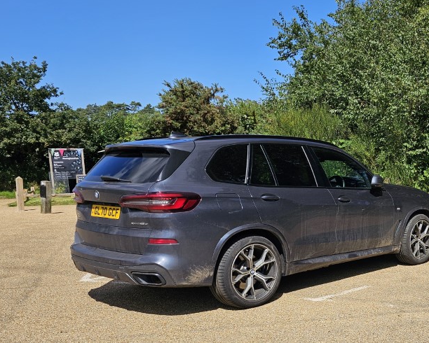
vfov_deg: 33.7
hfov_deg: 38.3
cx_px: 407
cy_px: 244
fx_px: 559
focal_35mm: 44
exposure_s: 1/997
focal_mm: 6.3
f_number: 1.7
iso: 10
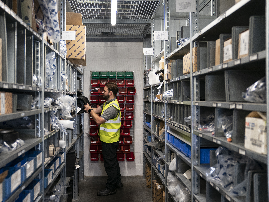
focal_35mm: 35
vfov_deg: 40.7
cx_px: 118
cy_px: 101
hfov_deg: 52.5
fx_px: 272
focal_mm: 32
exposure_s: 1/125
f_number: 2.8
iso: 1250
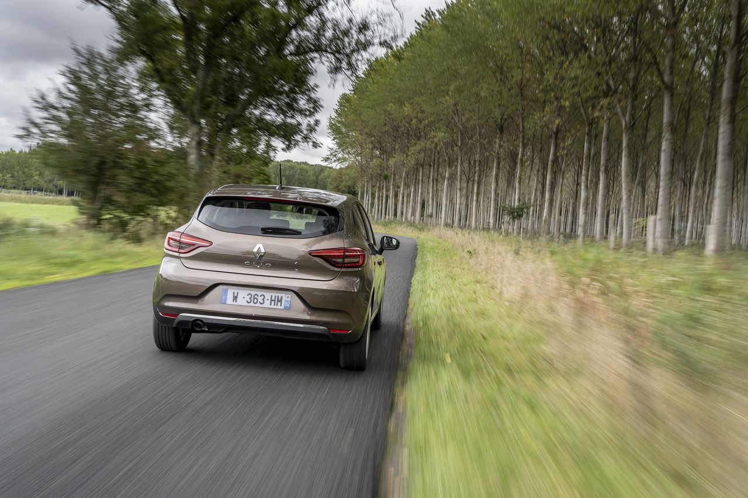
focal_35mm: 40
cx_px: 374
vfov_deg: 33.4
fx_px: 831
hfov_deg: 48.5
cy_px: 249
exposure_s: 1/25
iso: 640
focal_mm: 40
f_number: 11
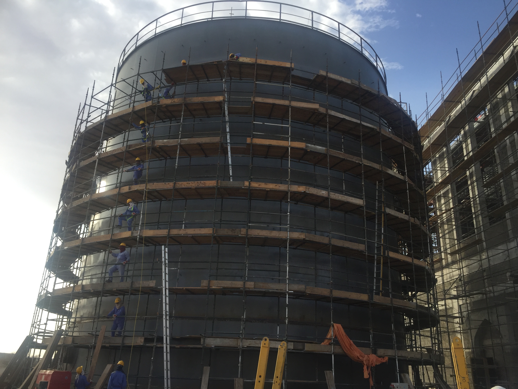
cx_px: 259
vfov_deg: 48.2
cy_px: 194
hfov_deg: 61.7
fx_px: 434
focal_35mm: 29
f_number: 2.2
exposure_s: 1/942
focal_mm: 4.15
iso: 32
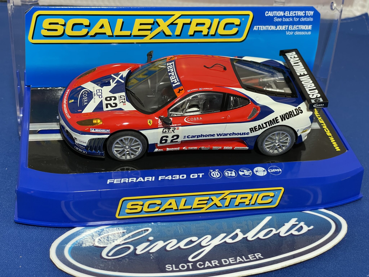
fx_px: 554
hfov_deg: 36.8
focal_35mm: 52
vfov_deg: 28.0
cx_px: 184
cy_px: 138
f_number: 2
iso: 160
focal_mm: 6
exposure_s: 1/60
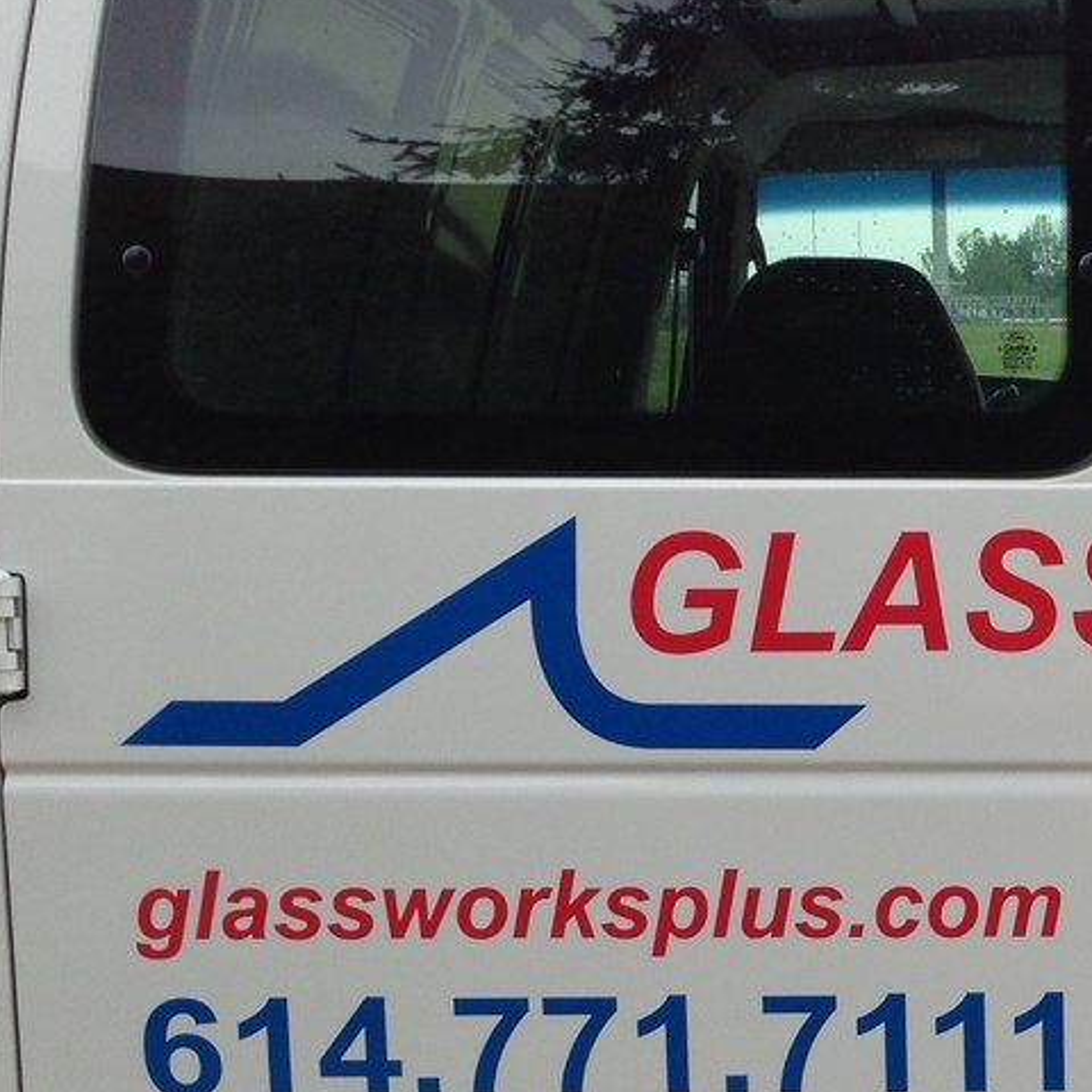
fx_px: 3034
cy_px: 887
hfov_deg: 19.6
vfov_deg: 20.2
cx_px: 1174
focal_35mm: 85
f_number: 2.4
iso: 50
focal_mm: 4.13
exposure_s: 1/396
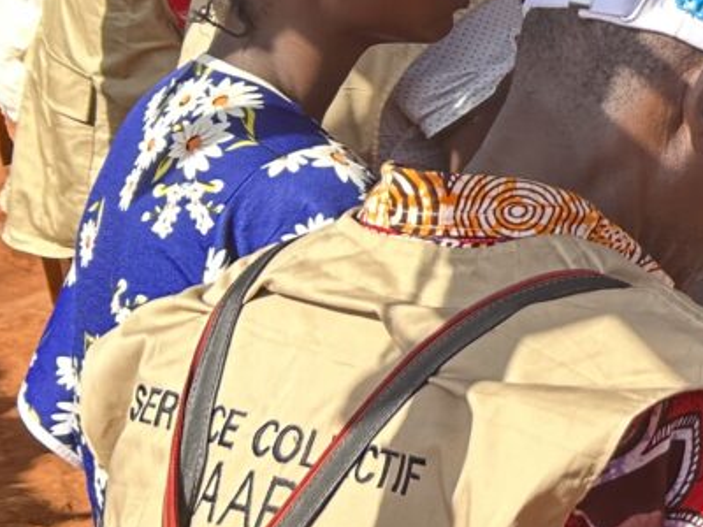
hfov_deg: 15.9
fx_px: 2112
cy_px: -14
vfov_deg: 14.0
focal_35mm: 104
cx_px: 1279
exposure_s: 1/604
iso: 50
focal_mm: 5.7
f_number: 1.5
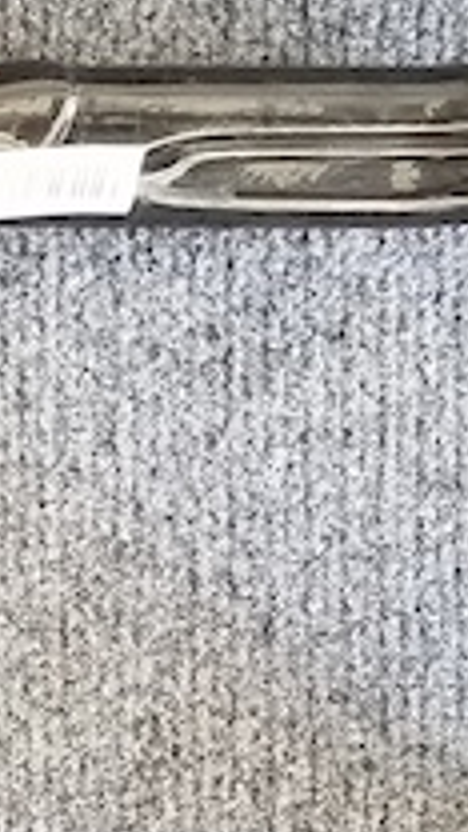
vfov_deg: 19.6
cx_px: -448
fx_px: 2405
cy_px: 412
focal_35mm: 109
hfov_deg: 10.3
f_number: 1.7
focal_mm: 4.2
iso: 160
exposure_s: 1/24
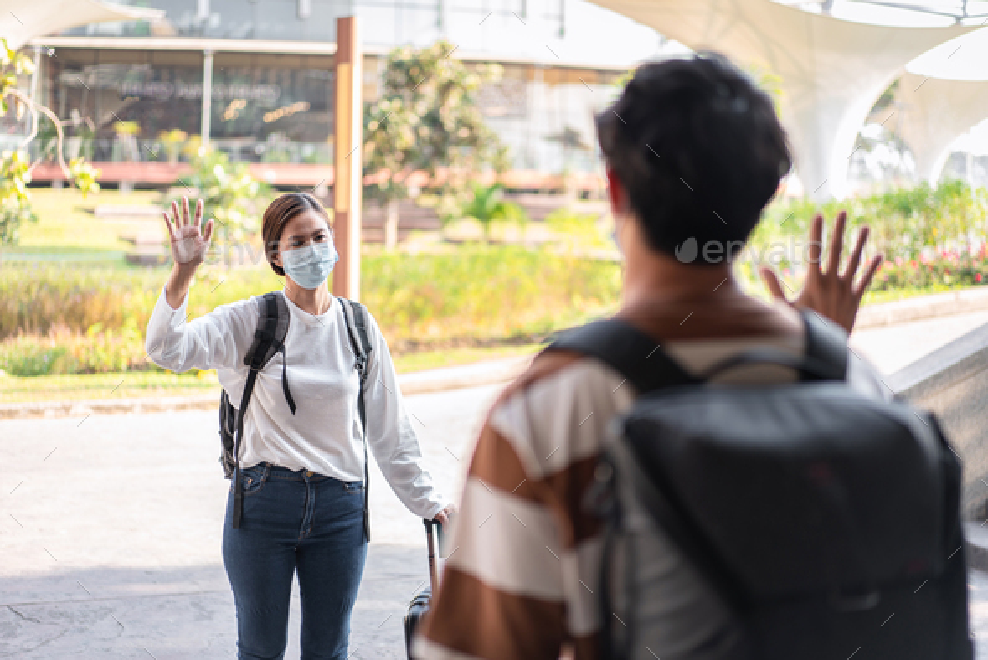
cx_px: 494
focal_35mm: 55
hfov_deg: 36.2
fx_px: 1510
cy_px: 330
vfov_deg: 24.6
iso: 160
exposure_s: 1/320
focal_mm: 55
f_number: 1.8
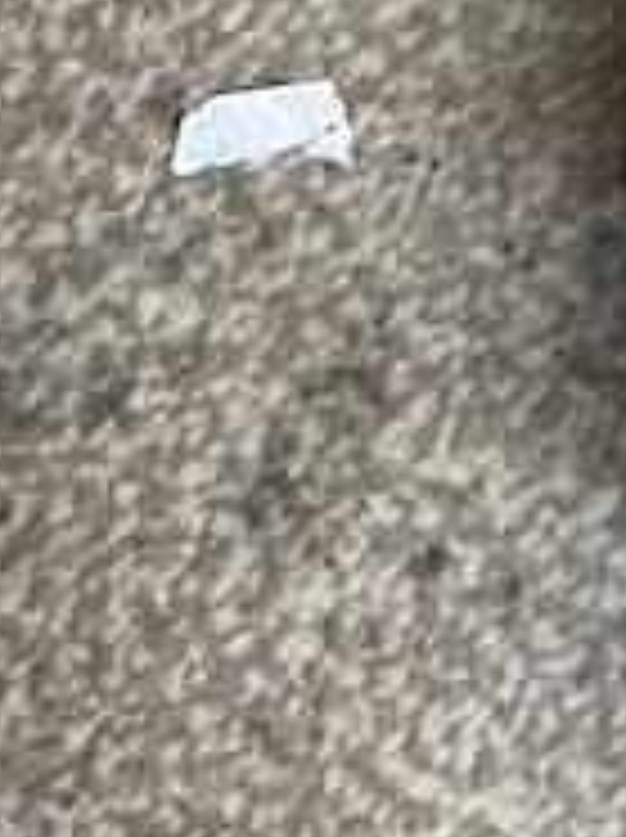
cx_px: 1135
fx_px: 2707
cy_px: -508
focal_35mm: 112
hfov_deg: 12.1
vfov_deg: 15.8
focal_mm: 5.7
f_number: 1.5
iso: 64
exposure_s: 1/50
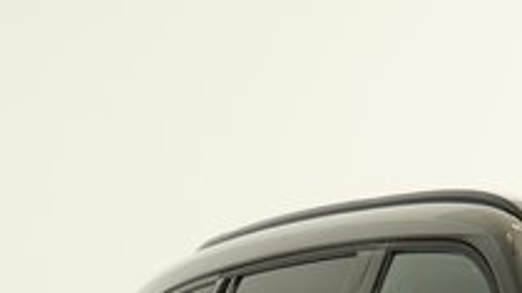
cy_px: 852
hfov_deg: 8.9
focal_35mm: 234
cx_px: 900
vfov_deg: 5.0
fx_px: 3238
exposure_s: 1/200
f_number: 4.2
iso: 200
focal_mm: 22
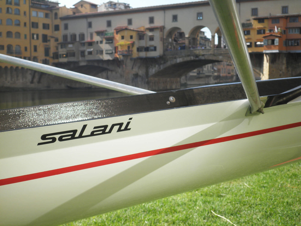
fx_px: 409
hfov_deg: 40.4
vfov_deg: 30.9
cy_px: 113
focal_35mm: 47
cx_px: 150
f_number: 3.4
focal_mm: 8.3
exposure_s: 1/400
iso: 64
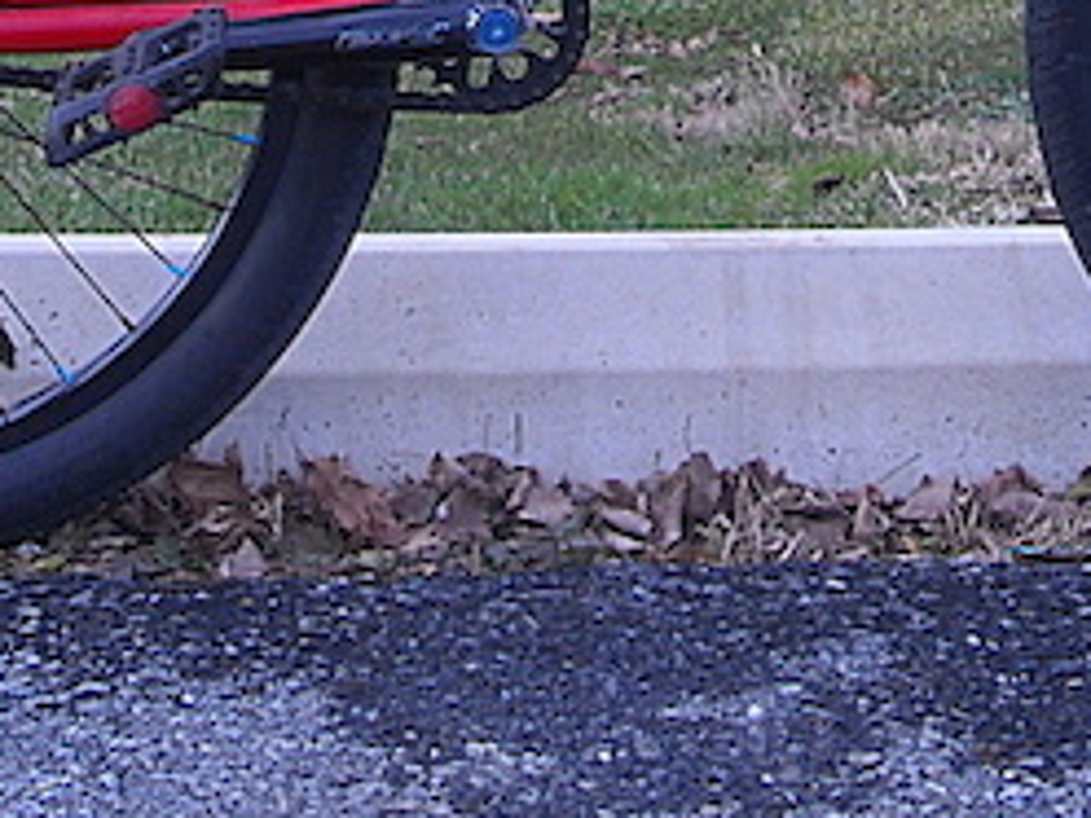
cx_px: 567
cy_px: -457
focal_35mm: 113
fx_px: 3561
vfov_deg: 12.4
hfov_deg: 17.4
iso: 64
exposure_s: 1/228
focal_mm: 5.7
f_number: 2.8
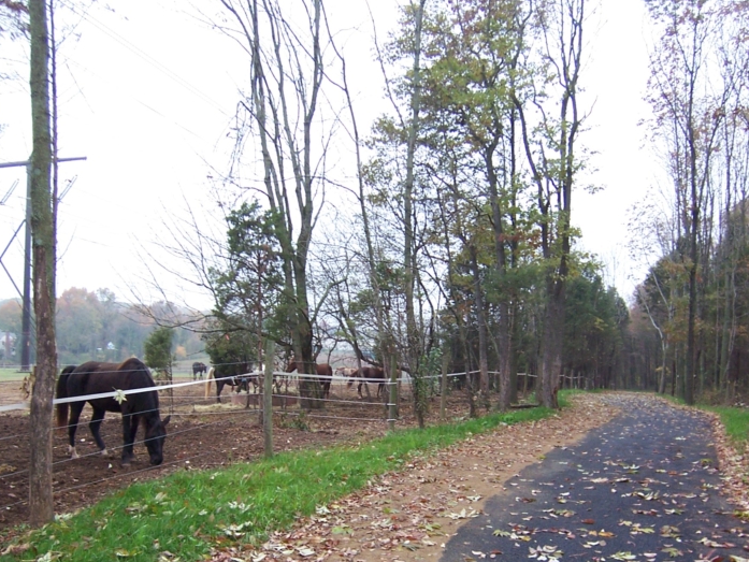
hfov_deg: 53.9
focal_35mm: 34
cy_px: 388
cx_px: 363
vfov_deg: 41.1
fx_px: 736
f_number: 2.8
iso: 100
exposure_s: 1/30
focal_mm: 3.8
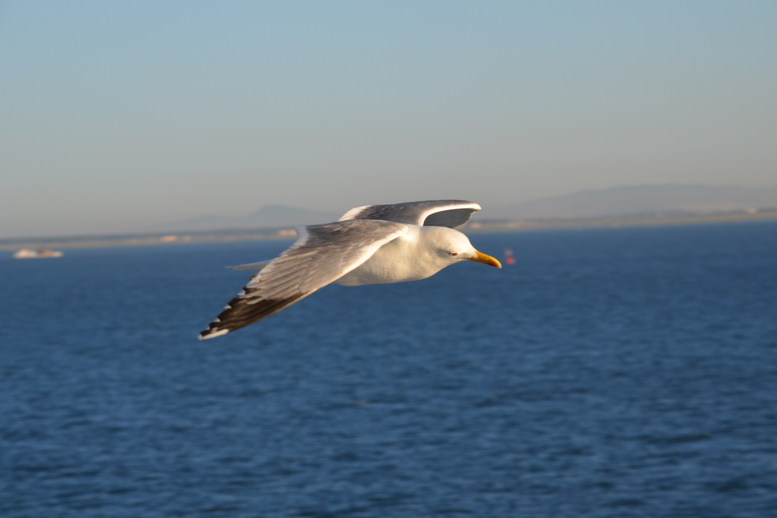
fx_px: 3194
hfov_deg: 13.9
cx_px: 390
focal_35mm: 148
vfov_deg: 9.3
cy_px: 259
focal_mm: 98
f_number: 8
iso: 125
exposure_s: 1/250
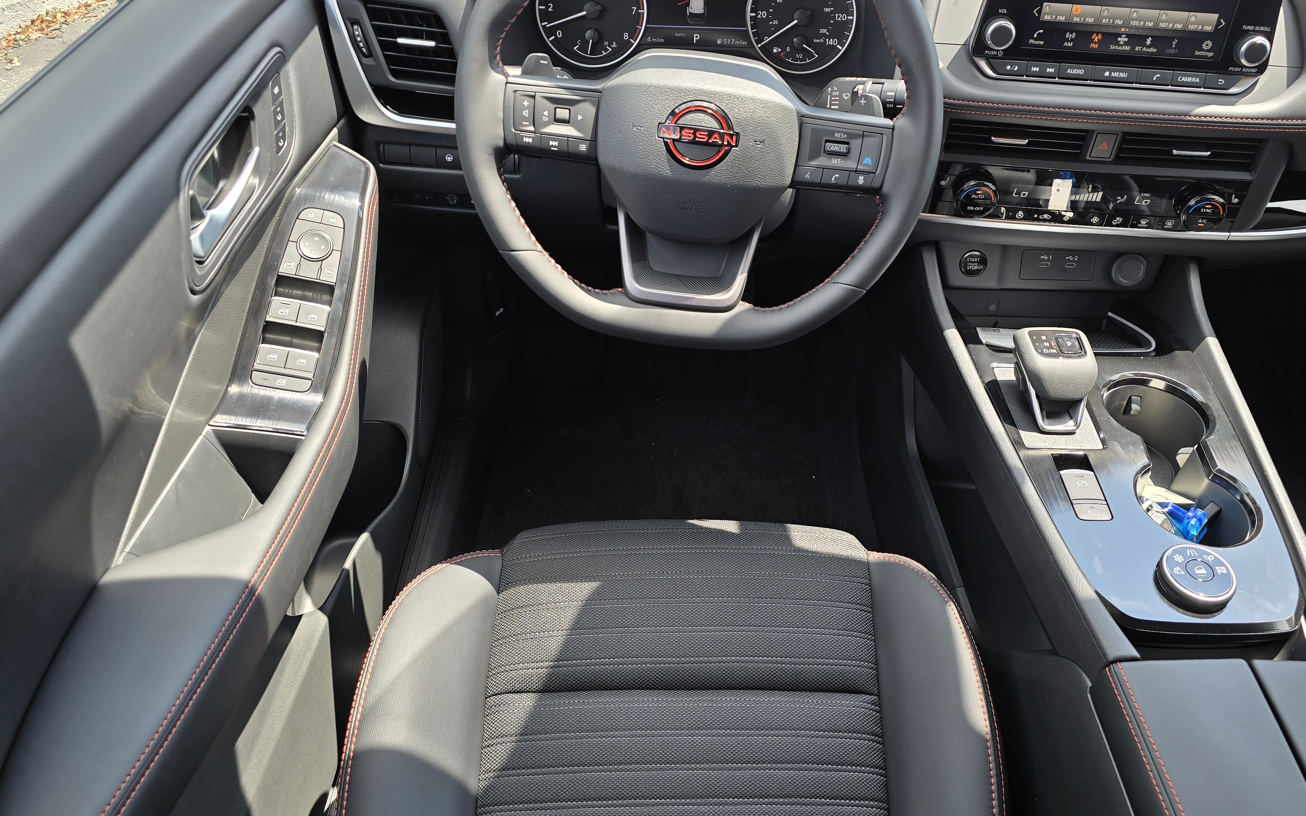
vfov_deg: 44.5
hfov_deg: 66.3
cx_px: 724
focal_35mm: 28
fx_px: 997
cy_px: 361
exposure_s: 1/180
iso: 25
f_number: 1.7
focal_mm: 6.3
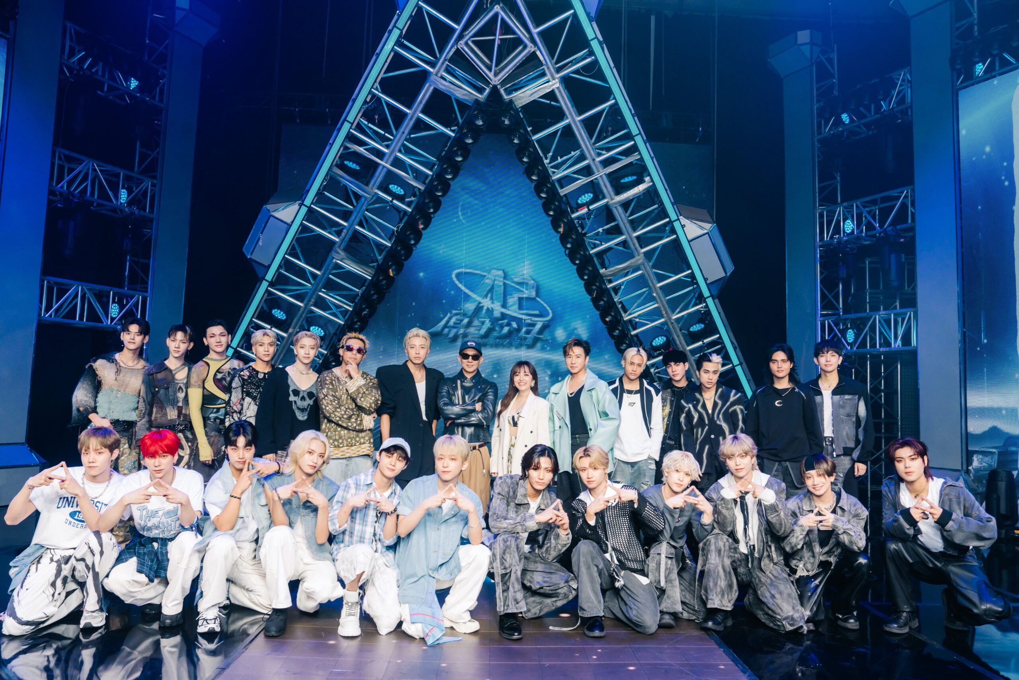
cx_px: 510
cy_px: 340
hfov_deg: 71.5
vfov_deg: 51.3
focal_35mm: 25
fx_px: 708
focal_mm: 25
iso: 1000
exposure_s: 1/125
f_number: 6.3
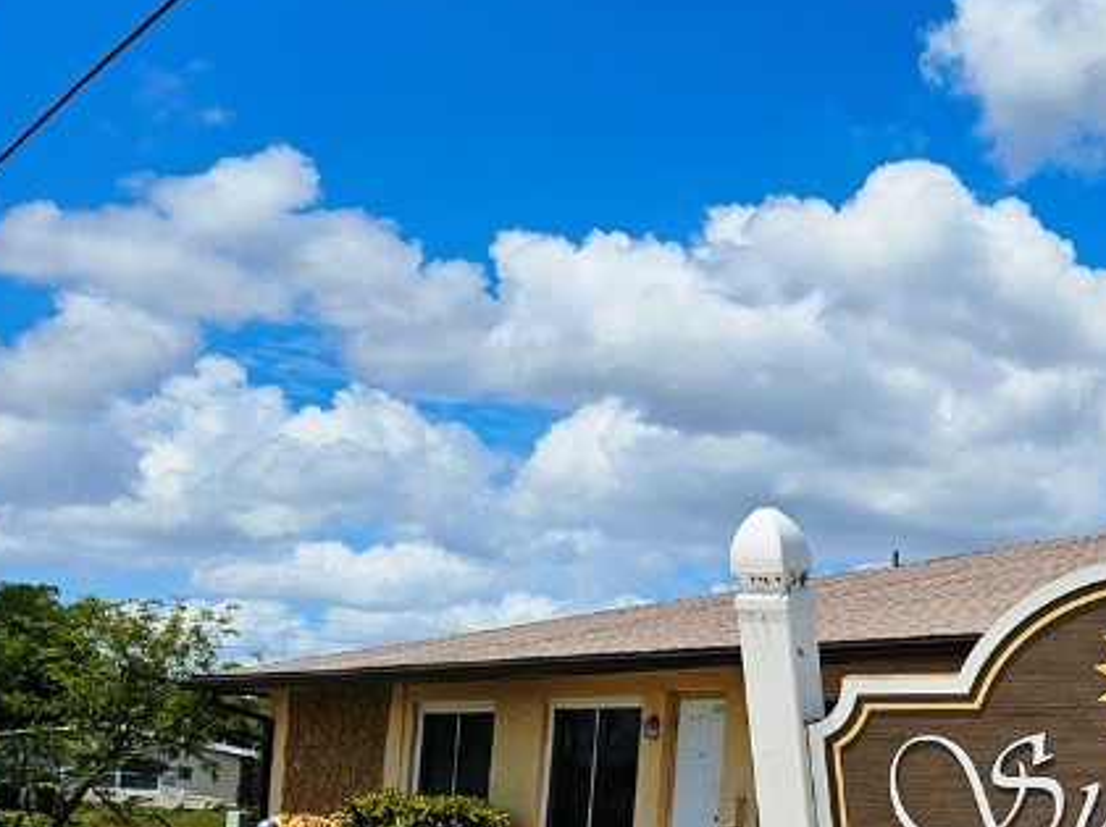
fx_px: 1788
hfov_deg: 29.7
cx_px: 1308
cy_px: 767
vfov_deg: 25.2
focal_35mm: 56
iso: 10
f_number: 1.7
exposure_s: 1/2043
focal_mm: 6.3
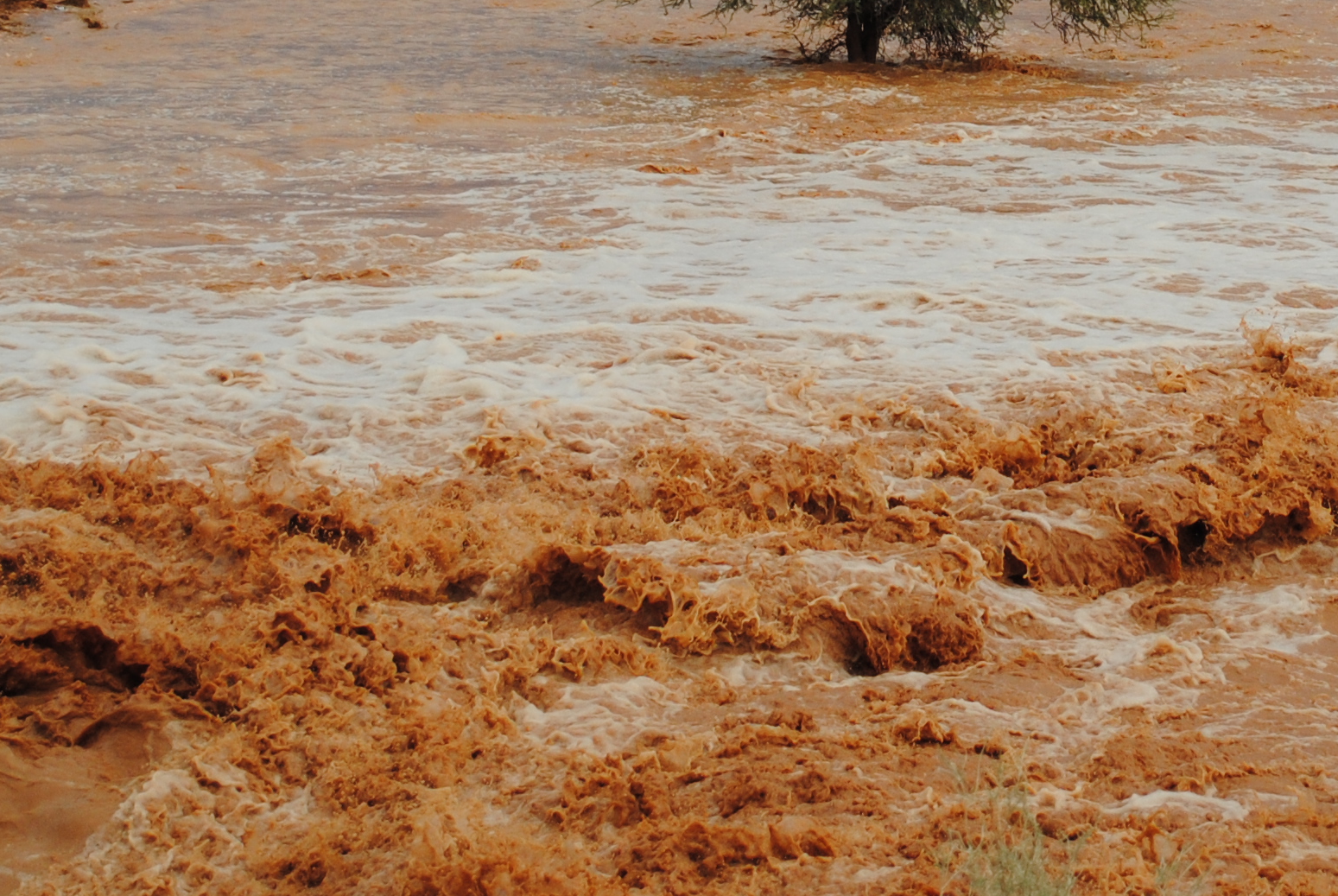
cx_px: 1114
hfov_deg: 16.9
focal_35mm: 120
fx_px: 4465
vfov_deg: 11.3
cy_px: -69
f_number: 4.8
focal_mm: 32
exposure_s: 1/500
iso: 200
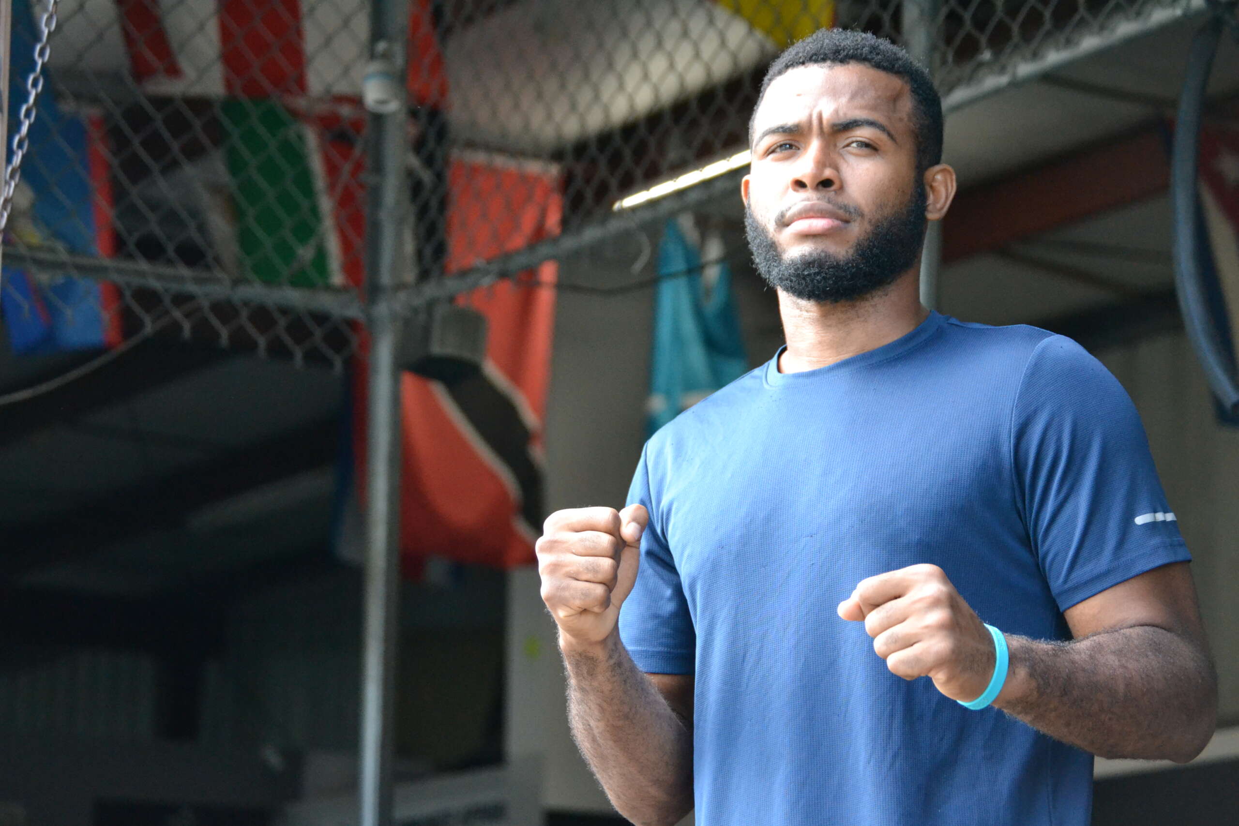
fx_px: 3614
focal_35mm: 105
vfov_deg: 13.0
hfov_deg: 19.5
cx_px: 620
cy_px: 413
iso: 2500
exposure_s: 1/500
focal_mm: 70
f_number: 4.2
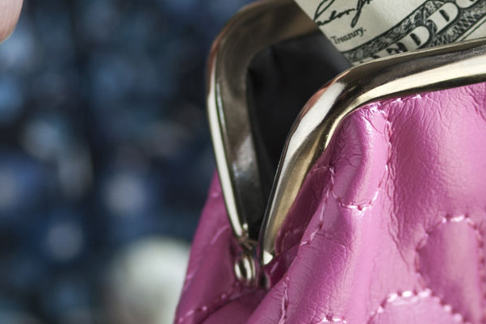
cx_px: 339
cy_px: 31
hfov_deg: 4.7
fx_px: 5884
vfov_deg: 3.1
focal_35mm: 436
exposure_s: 1/200
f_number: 4.5
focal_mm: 105
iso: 200
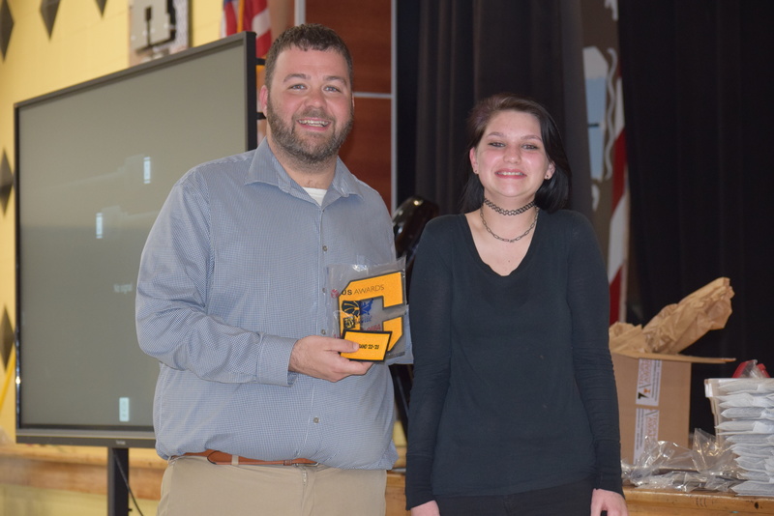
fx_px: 2419
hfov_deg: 18.2
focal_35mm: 112
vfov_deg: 12.2
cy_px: 258
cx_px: 387
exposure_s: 1/60
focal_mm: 75
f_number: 4.2
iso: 1600
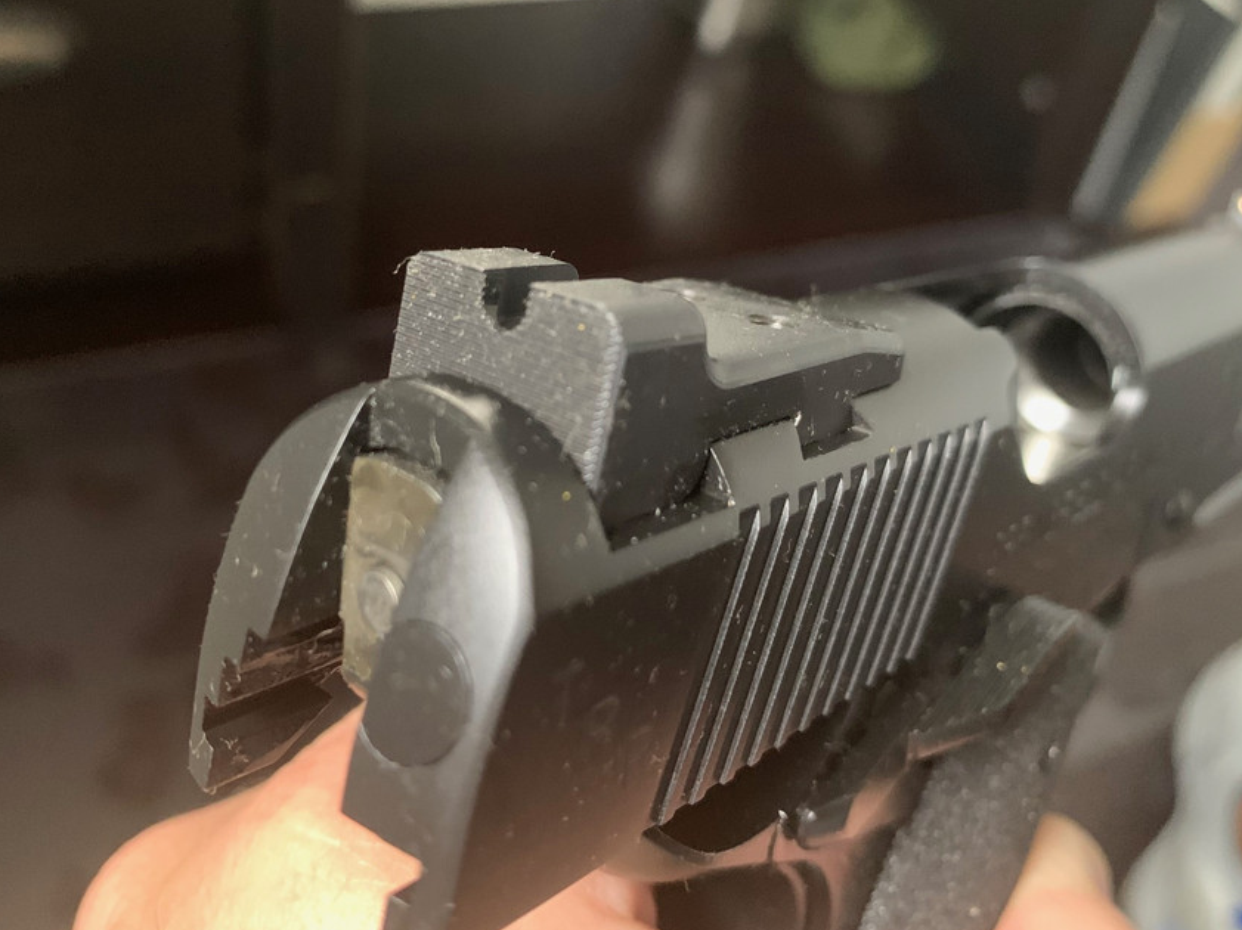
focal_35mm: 33
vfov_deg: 42.7
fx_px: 1184
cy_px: 362
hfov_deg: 55.1
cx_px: 519
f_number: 1.8
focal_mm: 4.25
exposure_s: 1/28
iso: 800
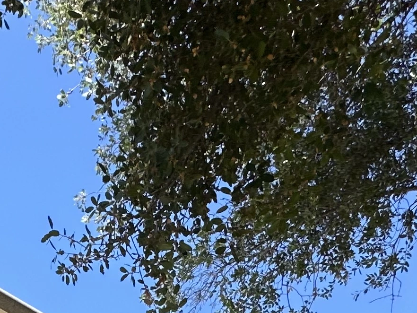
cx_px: -49
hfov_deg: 27.5
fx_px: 771
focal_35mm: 64
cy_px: 611
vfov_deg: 17.3
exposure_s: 1/485
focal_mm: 2.22
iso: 40
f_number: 2.2
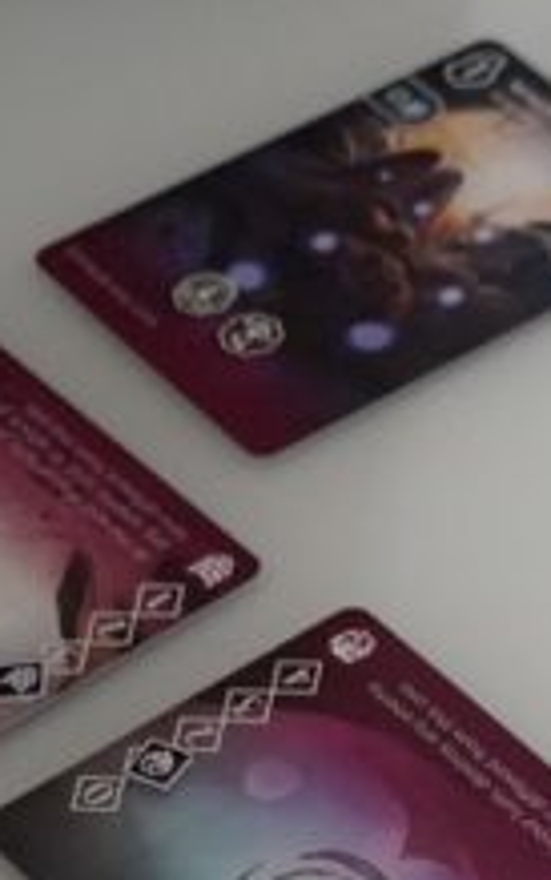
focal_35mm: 161
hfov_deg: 7.7
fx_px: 3866
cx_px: 1251
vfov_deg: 12.9
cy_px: 763
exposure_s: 1/160
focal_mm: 30
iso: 1600
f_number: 3.5
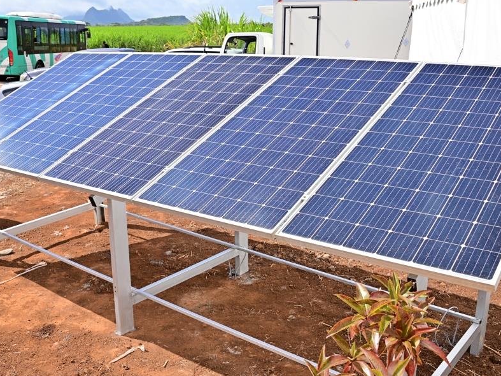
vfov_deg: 40.6
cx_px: 245
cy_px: 160
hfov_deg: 52.6
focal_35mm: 35
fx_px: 506
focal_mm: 28
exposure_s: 1/200
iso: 100
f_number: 9
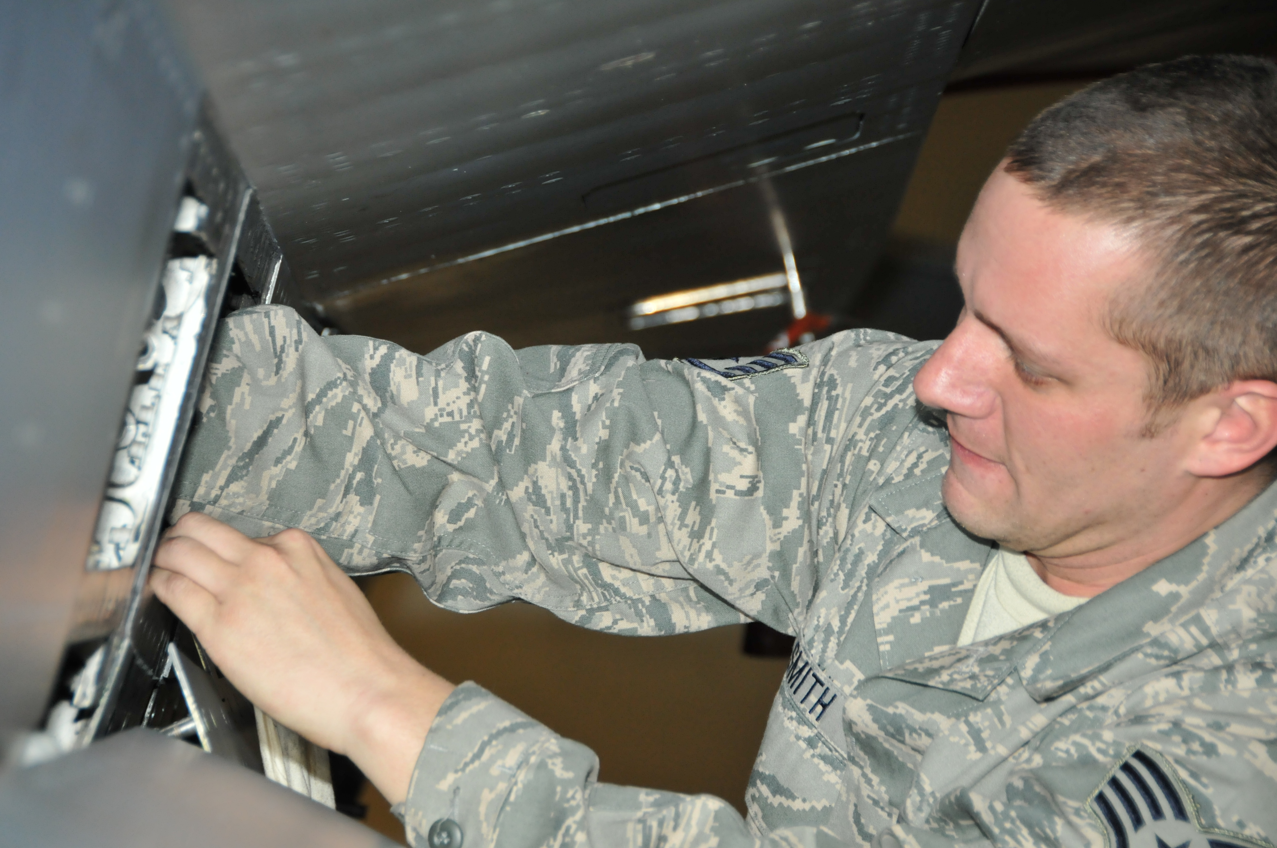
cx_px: 638
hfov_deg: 12.2
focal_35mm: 168
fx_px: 5952
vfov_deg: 8.2
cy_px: 424
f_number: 5.3
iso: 800
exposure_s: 1/100
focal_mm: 112
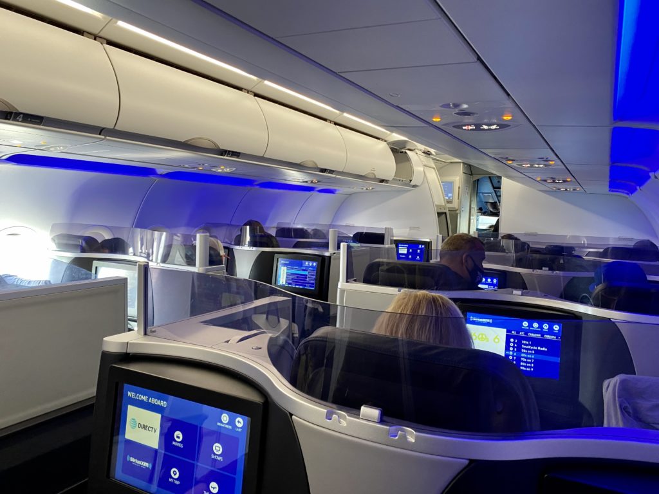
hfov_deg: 67.3
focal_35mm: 26
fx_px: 495
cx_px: 330
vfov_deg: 53.1
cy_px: 247
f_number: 1.8
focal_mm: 4.25
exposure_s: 1/52
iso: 200
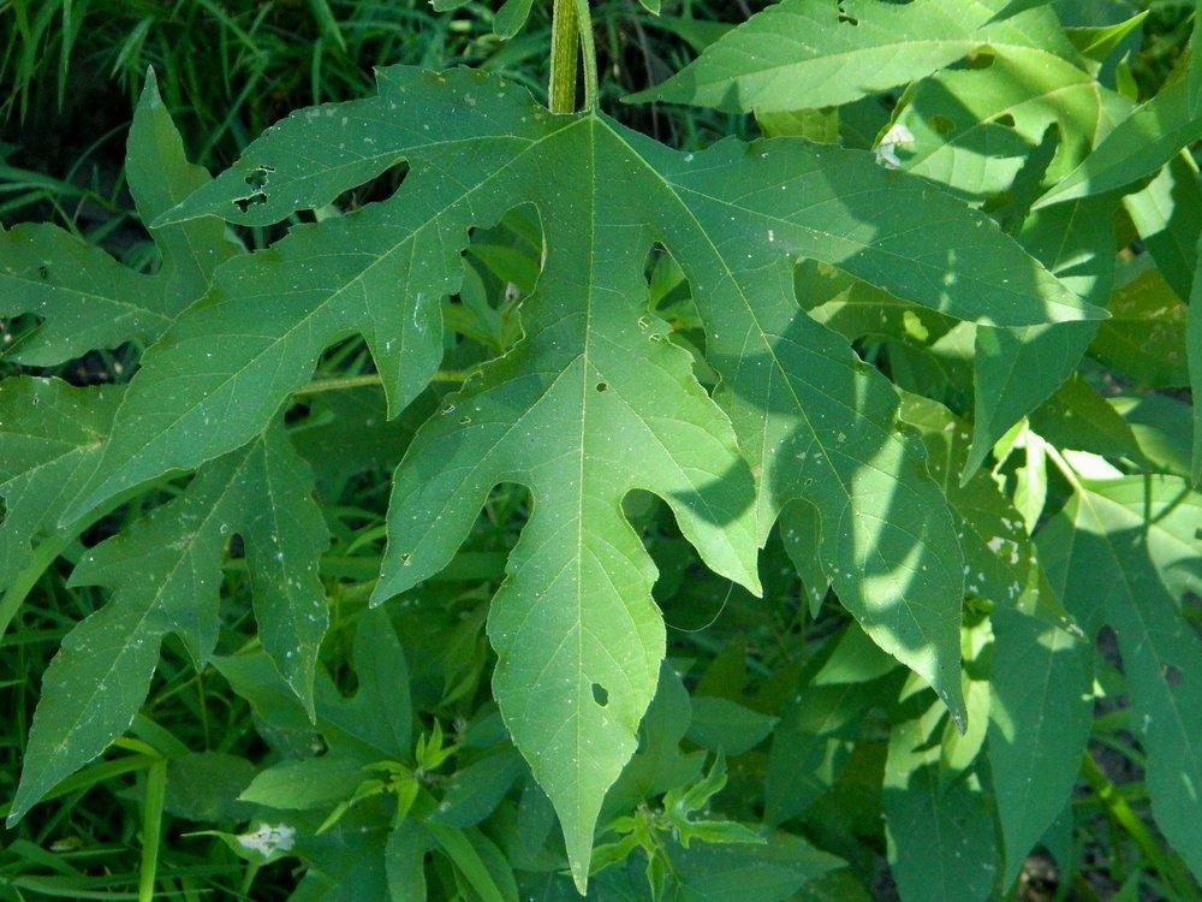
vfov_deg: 25.7
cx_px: 601
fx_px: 1979
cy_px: 451
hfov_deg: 33.8
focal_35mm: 57
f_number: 3.8
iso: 400
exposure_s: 1/200
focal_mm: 10.2
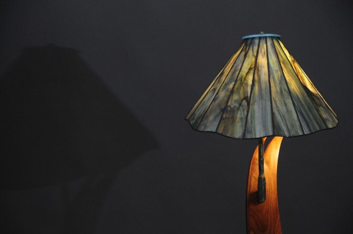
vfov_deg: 10.7
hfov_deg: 16.1
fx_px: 1249
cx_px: 176
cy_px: 117
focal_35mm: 128
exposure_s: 1/60
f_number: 5.6
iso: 1000
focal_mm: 85
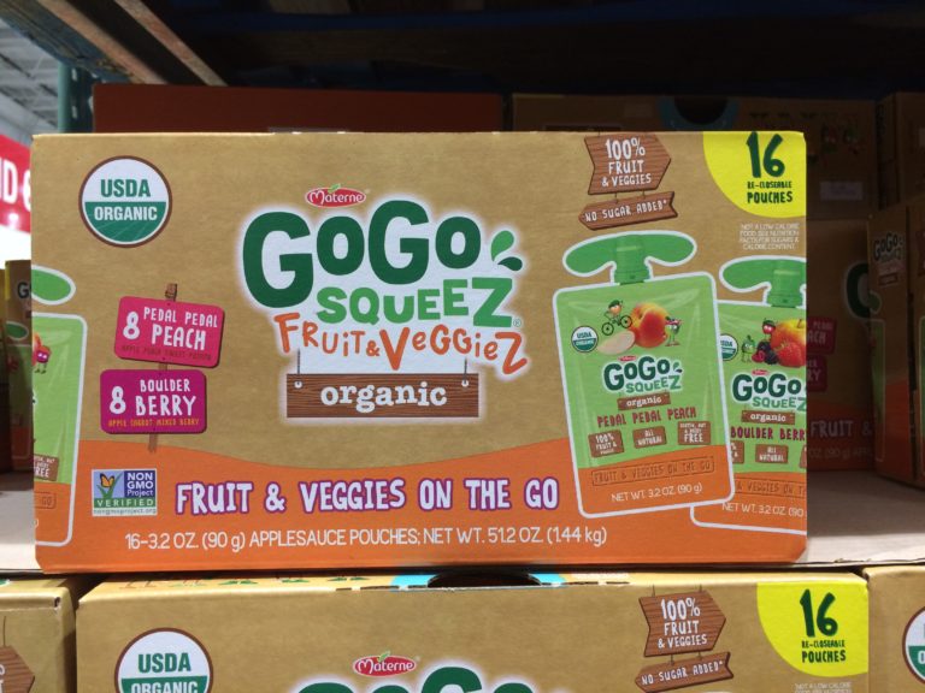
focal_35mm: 29
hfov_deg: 61.7
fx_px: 775
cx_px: 462
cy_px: 346
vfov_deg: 48.2
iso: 125
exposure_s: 1/30
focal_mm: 4.15
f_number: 2.2
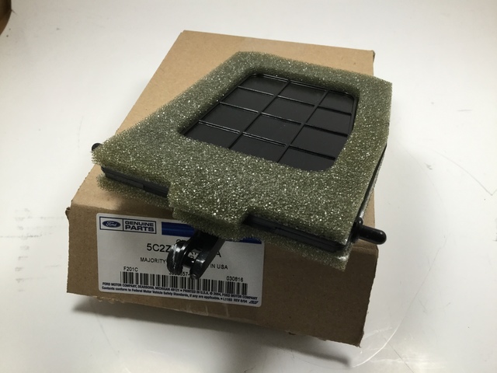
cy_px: 186
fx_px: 445
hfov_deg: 58.4
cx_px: 248
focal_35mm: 31
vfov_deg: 45.4
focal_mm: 3.3
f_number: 2.4
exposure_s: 1/30
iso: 40
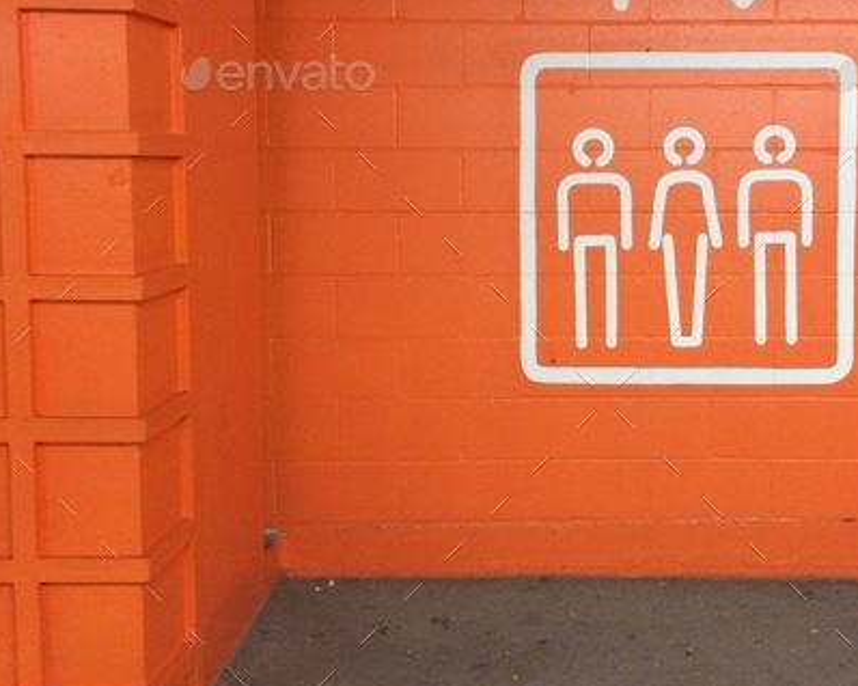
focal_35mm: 42
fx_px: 1066
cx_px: 595
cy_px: 230
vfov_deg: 35.3
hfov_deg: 43.0
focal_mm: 4.15
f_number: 2.2
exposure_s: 1/30
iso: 320
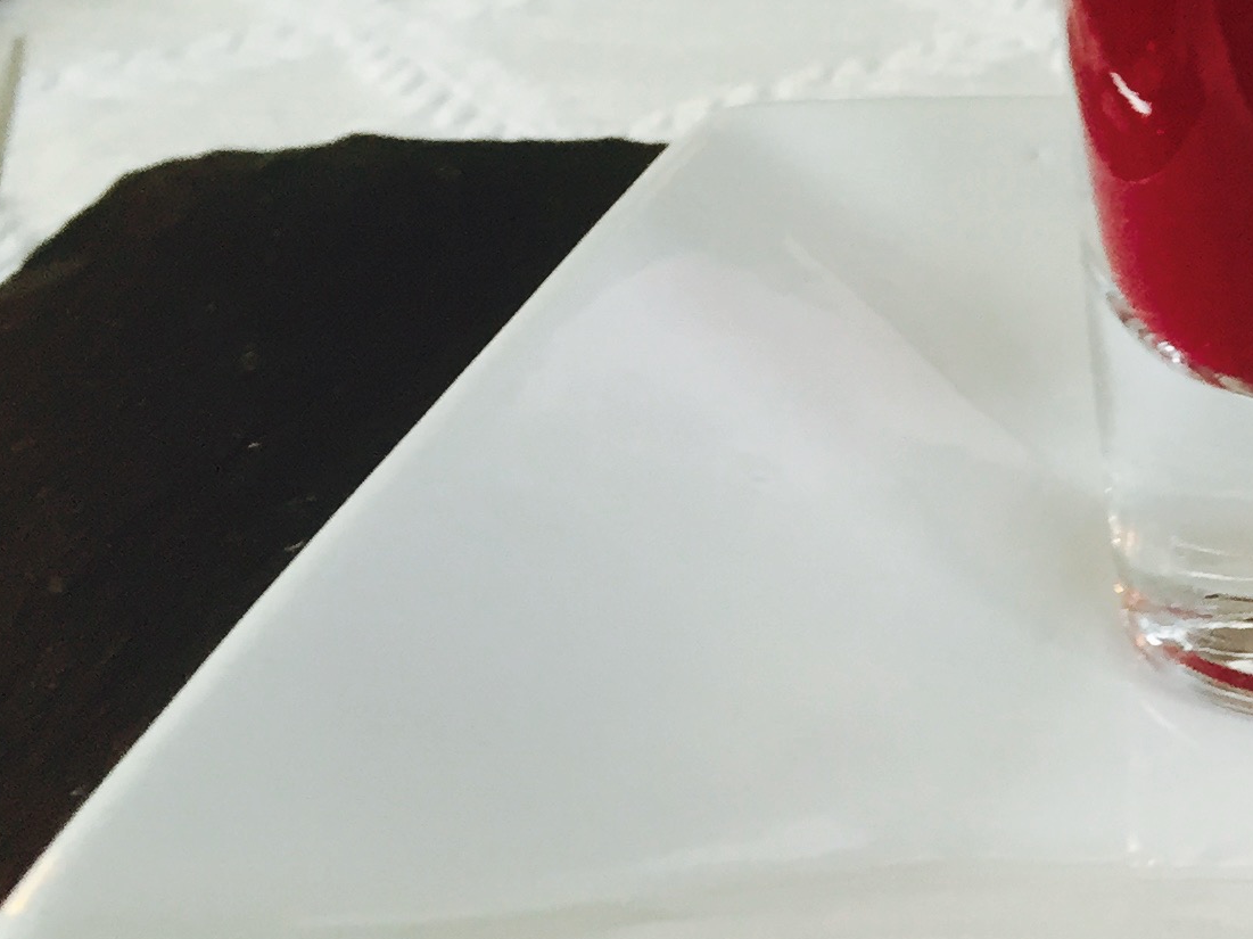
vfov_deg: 17.0
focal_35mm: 86
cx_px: 1849
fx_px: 3112
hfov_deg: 19.9
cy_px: 164
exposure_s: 1/33
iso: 100
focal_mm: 4.15
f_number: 2.2
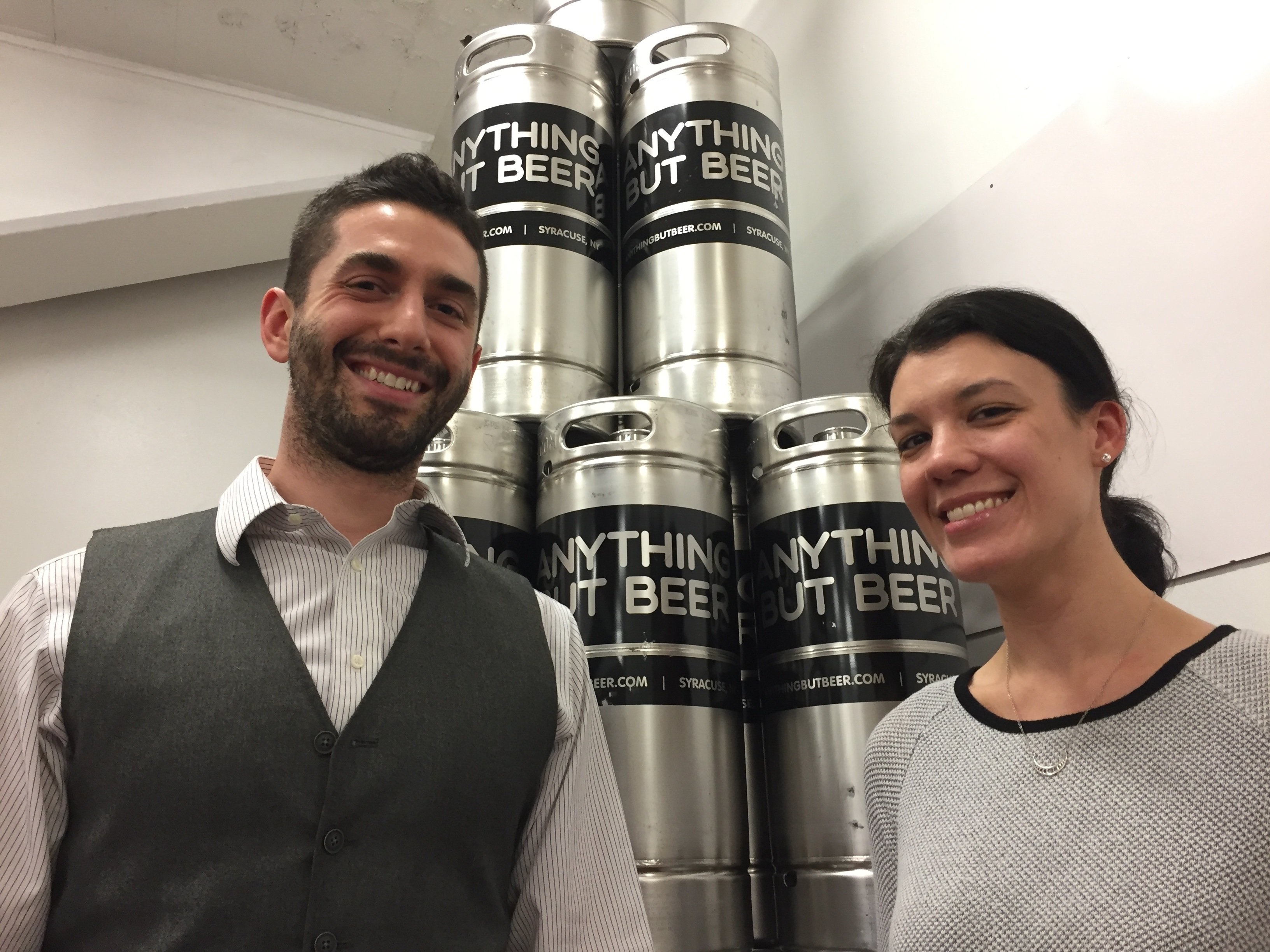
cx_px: 635
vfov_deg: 48.2
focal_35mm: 29
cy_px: 476
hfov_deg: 61.7
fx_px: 1064
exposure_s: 1/30
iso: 100
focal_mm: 4.15
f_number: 2.2
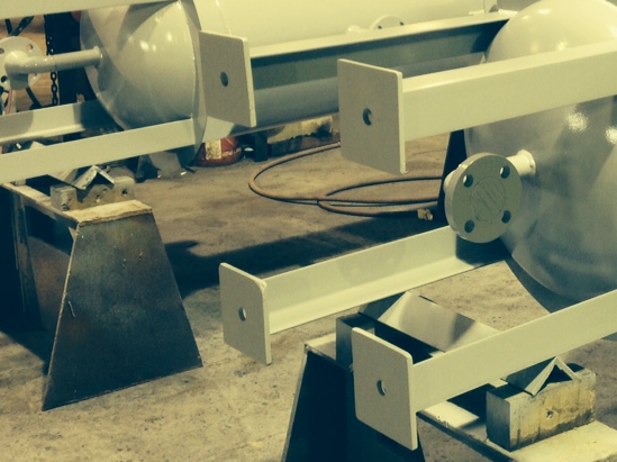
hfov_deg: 24.7
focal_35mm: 77
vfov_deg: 19.0
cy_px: 108
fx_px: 1372
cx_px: 533
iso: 64
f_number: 2.4
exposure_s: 1/20
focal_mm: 4.12
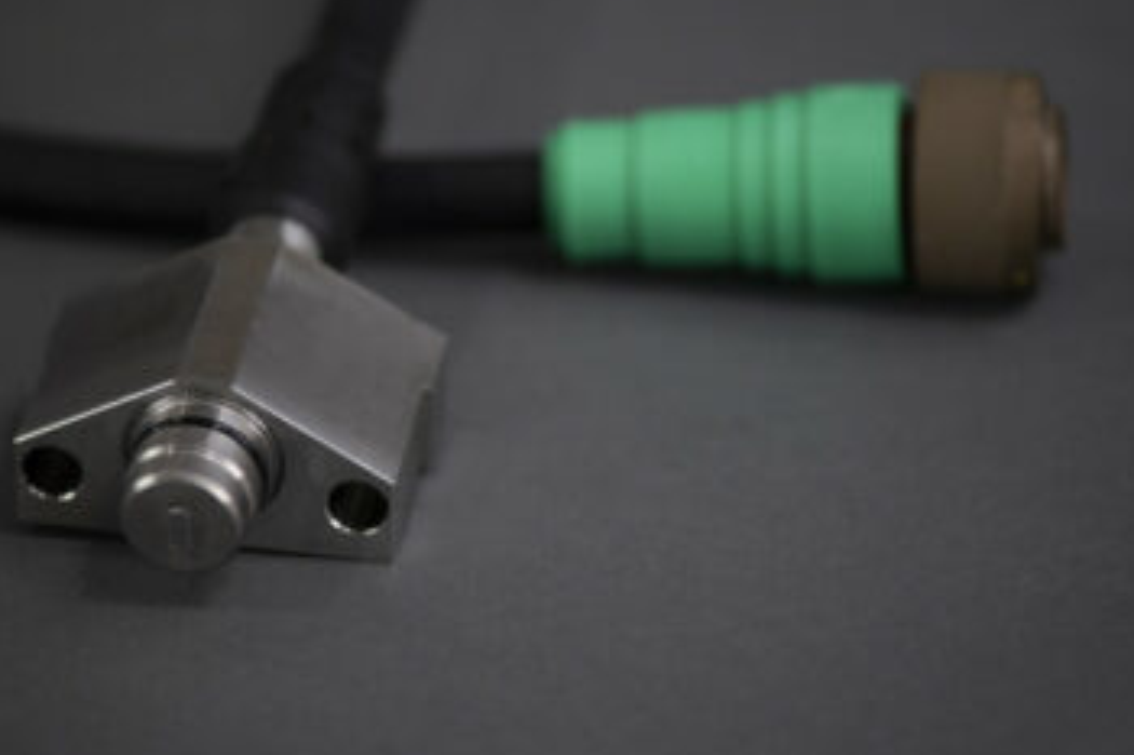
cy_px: 285
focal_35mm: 144
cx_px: 531
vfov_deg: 9.5
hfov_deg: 14.3
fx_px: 4534
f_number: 3
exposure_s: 1/60
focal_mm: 105
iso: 160
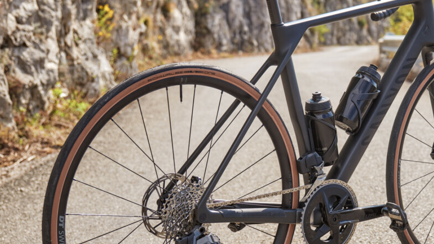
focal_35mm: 83
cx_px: 362
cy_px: 120
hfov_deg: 25.1
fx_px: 955
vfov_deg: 14.6
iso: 100
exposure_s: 1/800
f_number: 3.7
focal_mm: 39
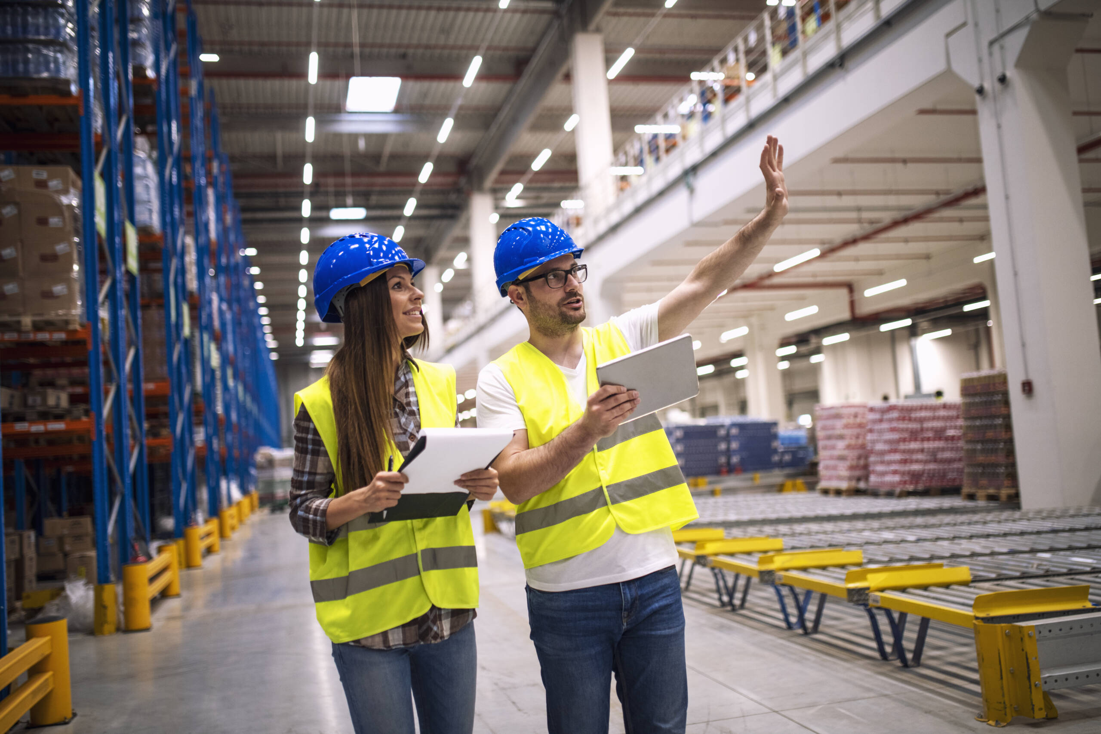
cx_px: 550
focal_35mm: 35
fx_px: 1070
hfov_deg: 54.4
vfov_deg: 37.9
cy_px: 367
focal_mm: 35
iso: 500
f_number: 1.4
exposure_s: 1/250
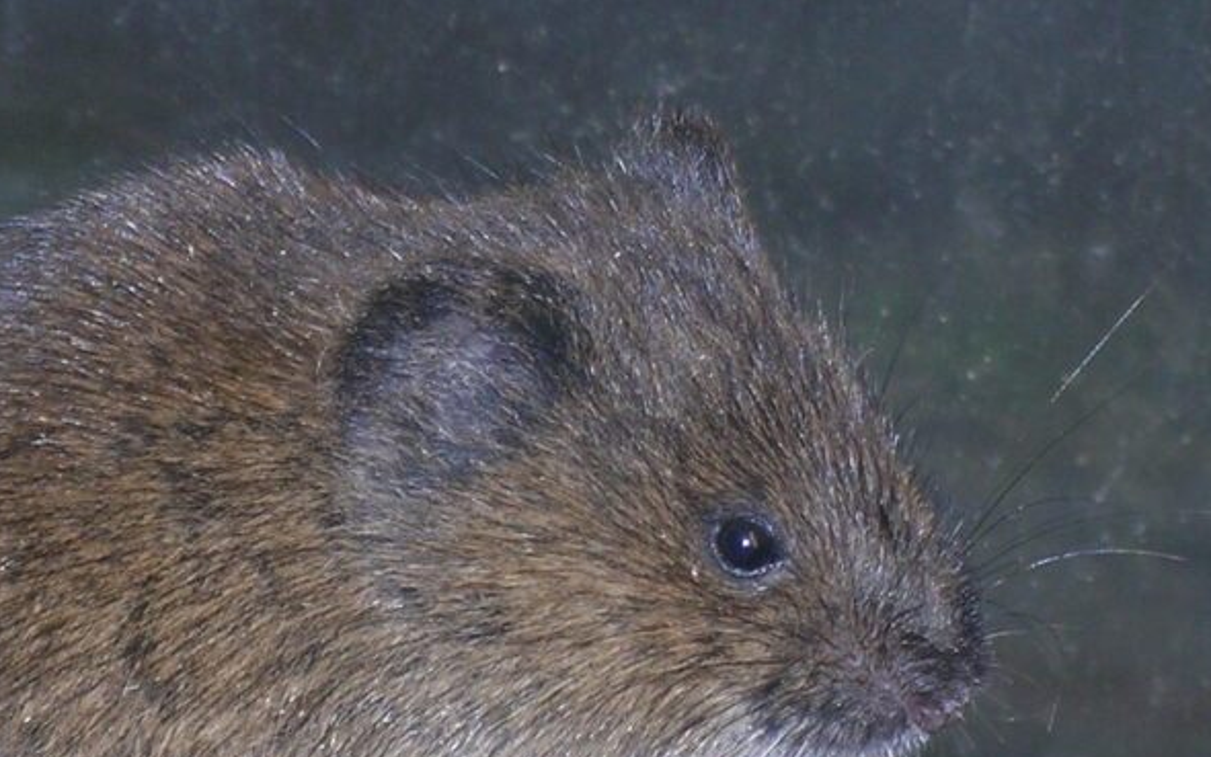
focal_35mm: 320
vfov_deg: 4.1
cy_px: 753
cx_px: 341
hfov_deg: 6.6
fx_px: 10563
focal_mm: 24
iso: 50
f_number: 4.6
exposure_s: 1/60
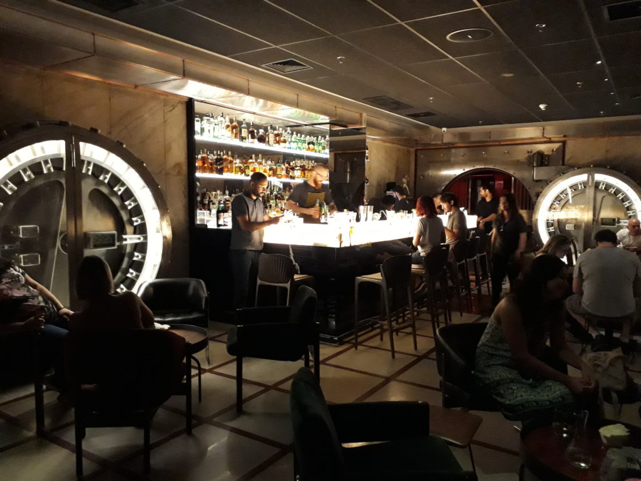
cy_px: 240
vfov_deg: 51.4
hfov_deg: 65.3
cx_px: 320
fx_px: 500
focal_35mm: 27
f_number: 1.9
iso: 640
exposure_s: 1/15
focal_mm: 3.6
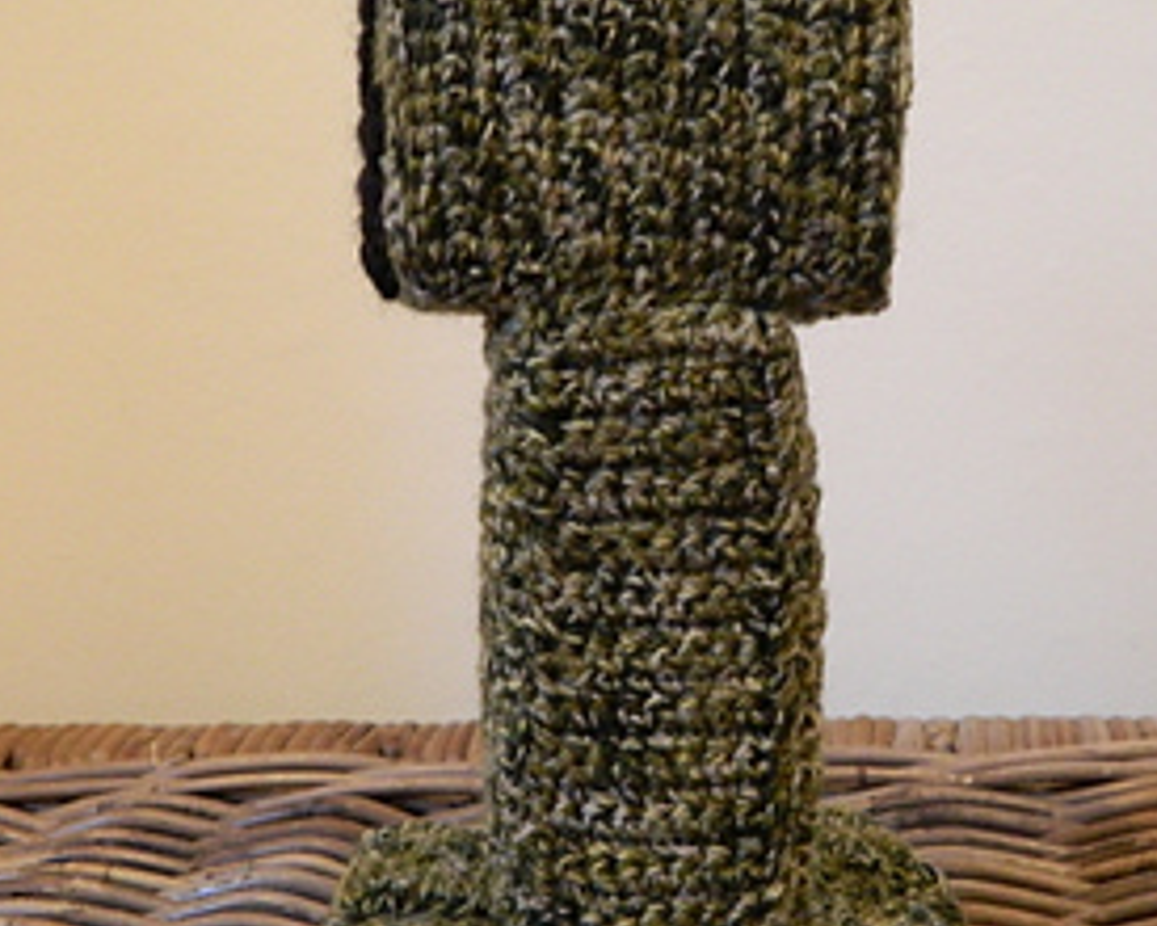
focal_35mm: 55
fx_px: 1883
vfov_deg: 27.6
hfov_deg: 34.1
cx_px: 635
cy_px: 507
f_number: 3.2
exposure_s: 1/6
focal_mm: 5.6
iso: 400
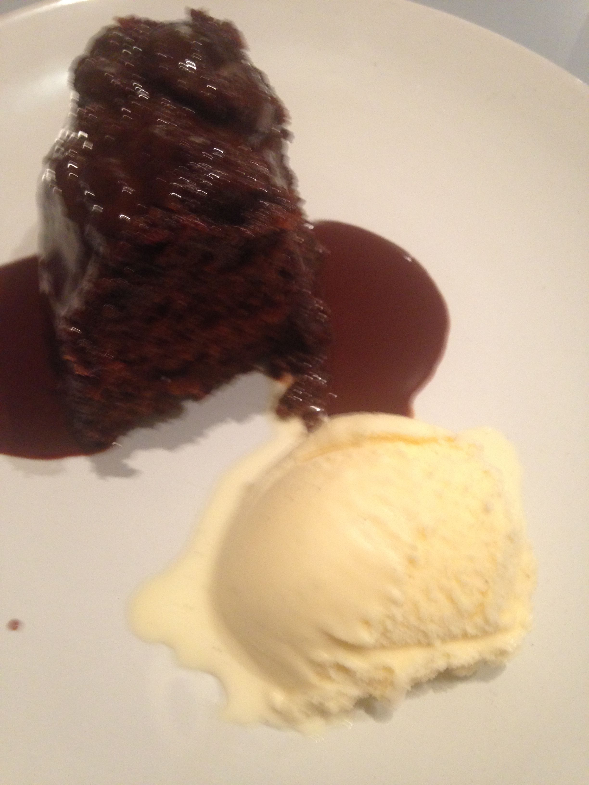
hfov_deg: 42.9
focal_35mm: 33
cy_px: 392
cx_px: 294
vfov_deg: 55.4
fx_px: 749
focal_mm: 4.12
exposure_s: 1/20
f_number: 2.4
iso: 200
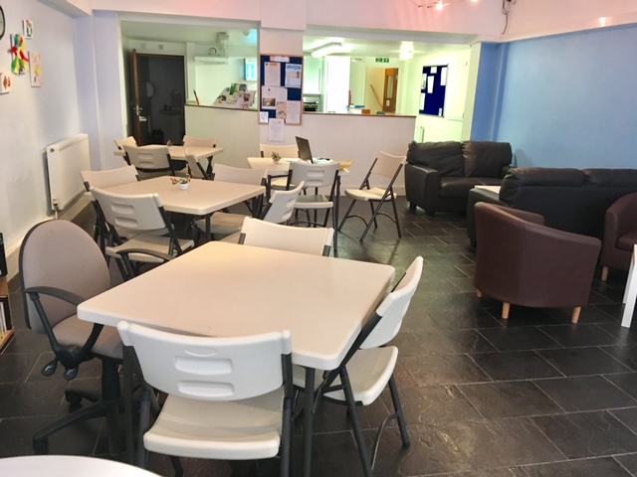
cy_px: 238
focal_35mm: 29
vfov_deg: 48.2
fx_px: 534
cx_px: 318
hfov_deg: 61.7
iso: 200
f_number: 2.2
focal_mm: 4.15
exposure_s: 1/33
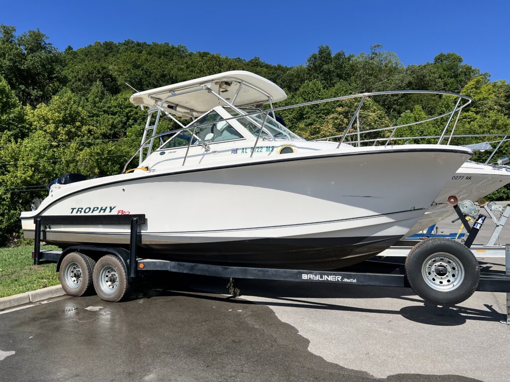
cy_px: 191
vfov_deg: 53.1
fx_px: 383
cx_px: 255
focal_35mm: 26
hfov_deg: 67.3
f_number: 1.5
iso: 50
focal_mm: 5.7
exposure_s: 1/8000
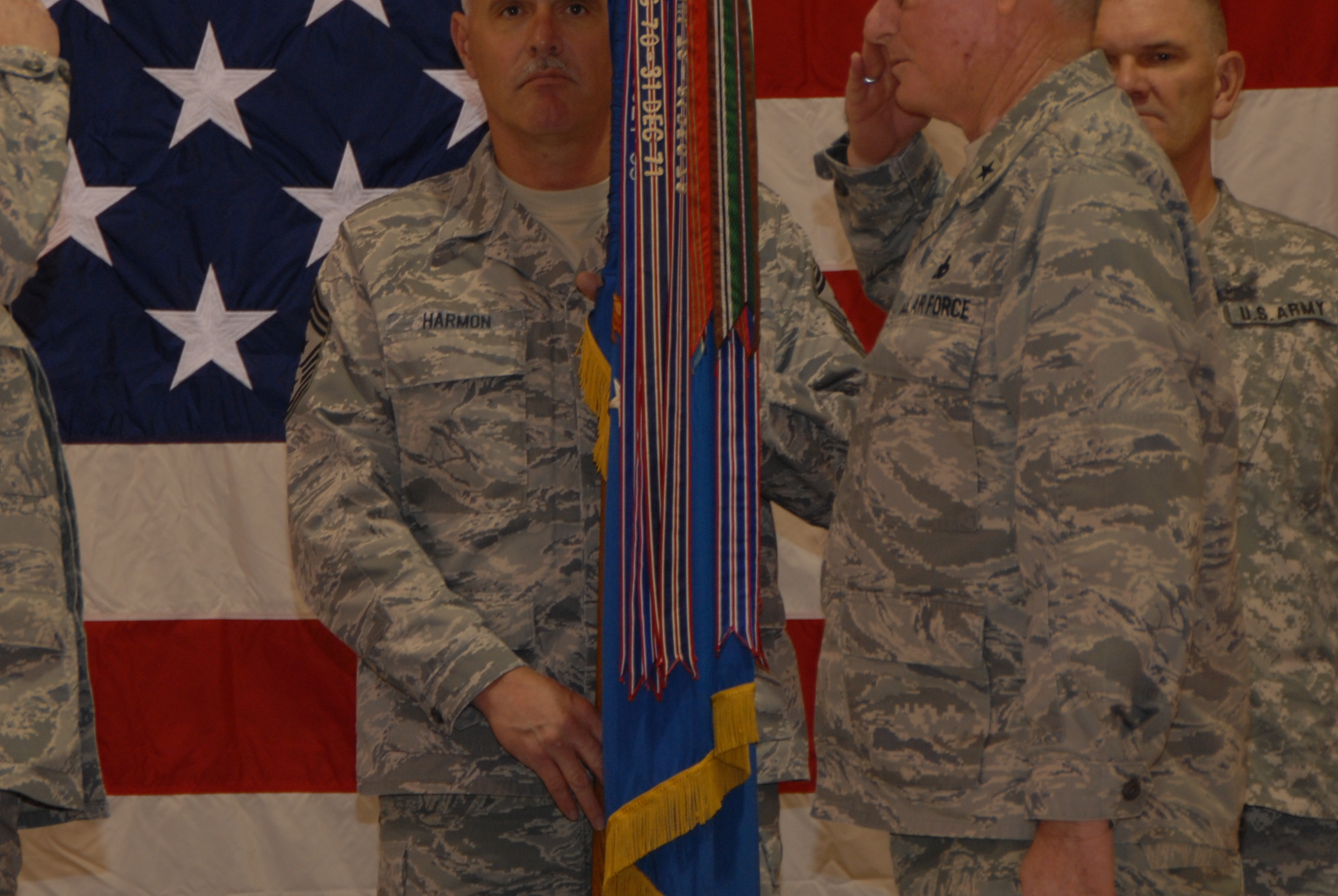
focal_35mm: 255
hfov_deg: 8.1
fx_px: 9482
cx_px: 458
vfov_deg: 5.4
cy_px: 355
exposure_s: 1/60
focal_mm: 105
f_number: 5.6
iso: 250
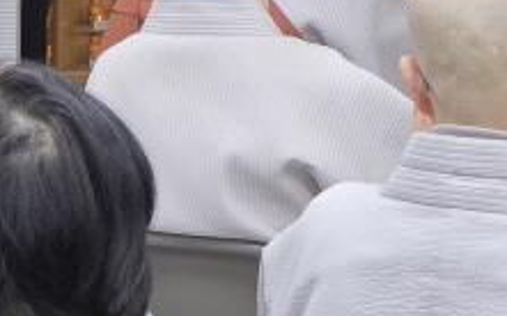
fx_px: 4117
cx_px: 516
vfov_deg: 4.3
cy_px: -317
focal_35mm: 298
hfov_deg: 7.0
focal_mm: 7
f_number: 2.4
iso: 200
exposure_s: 1/120
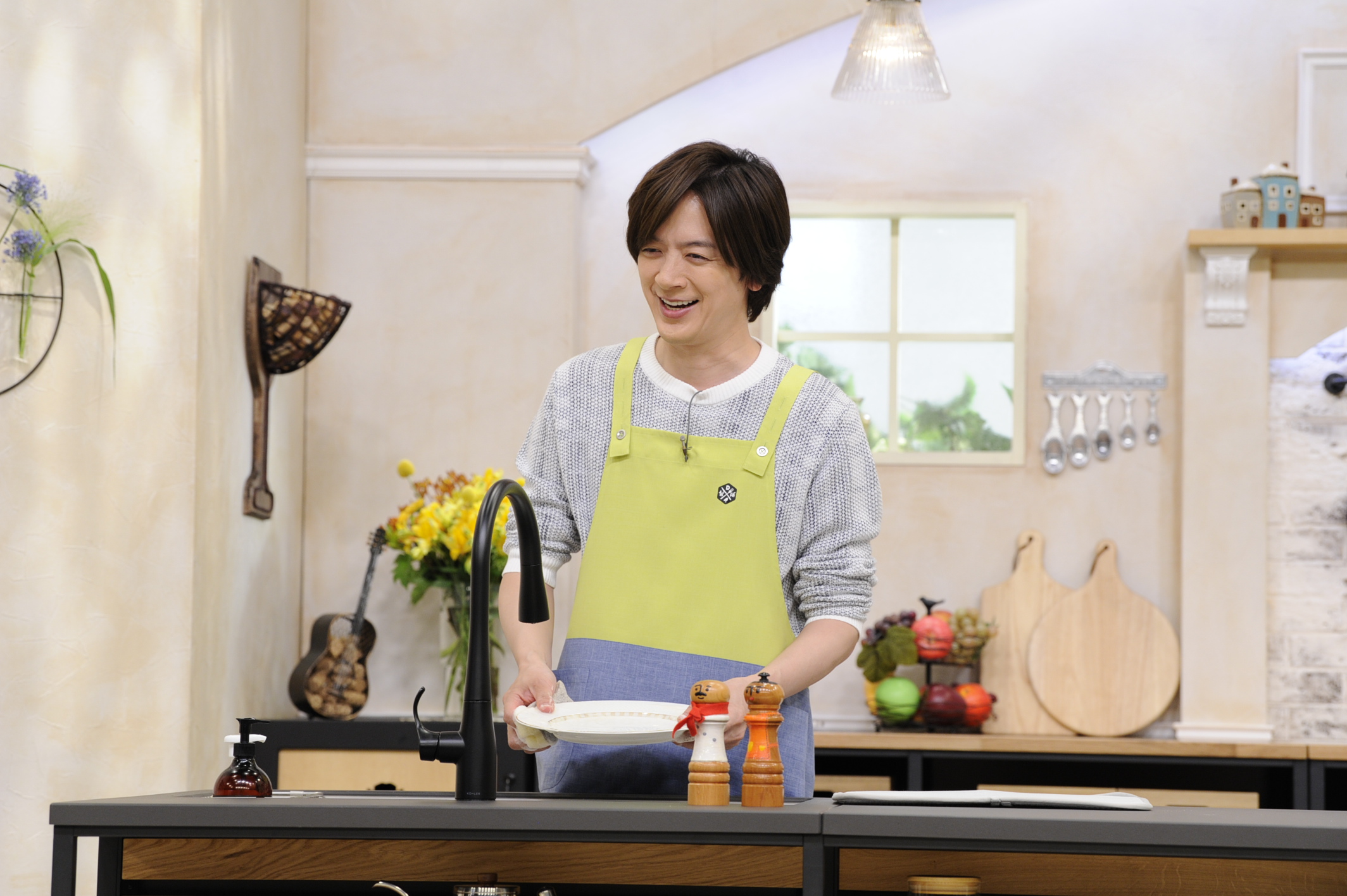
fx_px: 4337
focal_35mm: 116
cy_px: 448
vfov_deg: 11.8
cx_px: 674
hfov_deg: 17.7
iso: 1600
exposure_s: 1/125
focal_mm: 116
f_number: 5
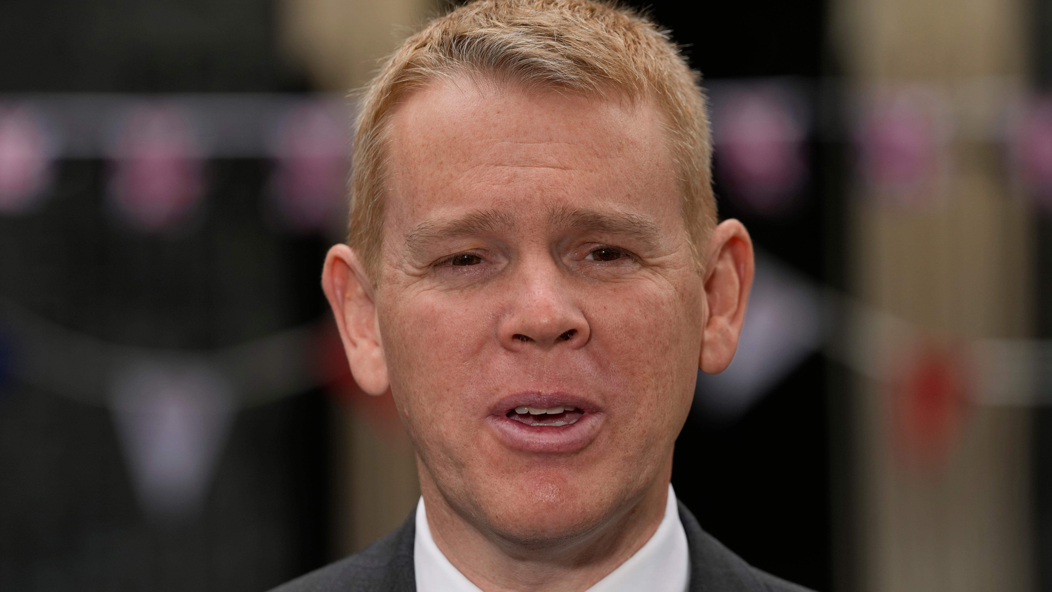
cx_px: 526
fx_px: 5858
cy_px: 309
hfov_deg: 10.3
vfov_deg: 5.8
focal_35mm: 210
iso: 640
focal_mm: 200
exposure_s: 1/1000
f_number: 5
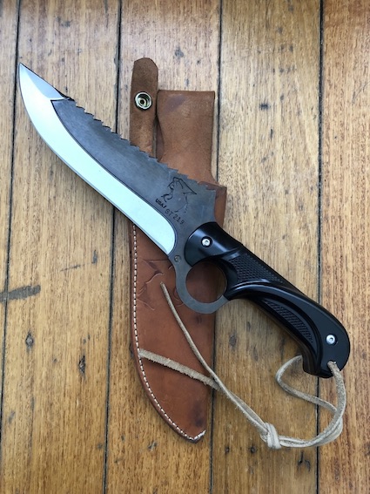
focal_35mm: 28
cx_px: 185
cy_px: 247
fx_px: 399
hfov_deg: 49.7
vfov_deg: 63.5
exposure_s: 1/15
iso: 80
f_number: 1.8
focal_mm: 3.99
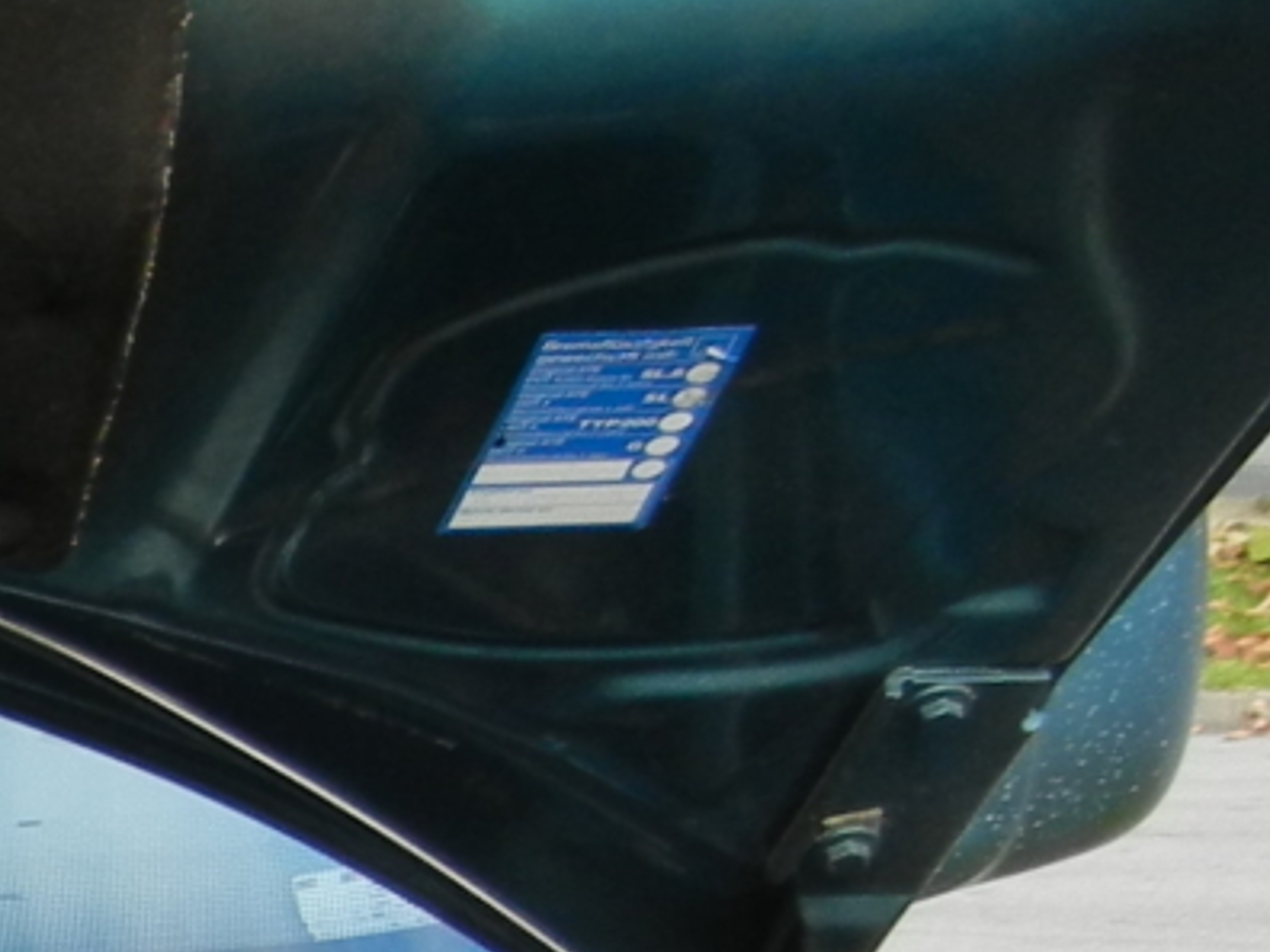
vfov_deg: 9.1
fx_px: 5687
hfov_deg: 10.8
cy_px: 1817
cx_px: -1809
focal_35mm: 155
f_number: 3.5
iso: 160
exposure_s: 1/206
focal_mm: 5.4
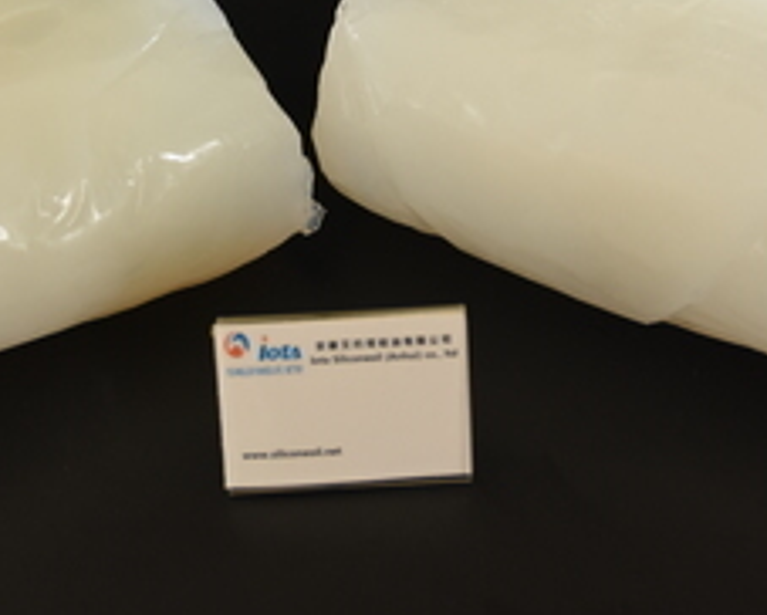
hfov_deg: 24.4
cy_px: 220
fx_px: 1772
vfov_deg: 19.6
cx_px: 307
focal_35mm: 78
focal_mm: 28
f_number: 3.2
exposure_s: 1/50
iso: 900
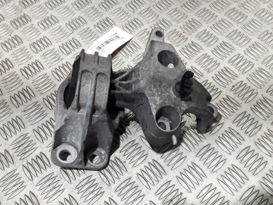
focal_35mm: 28
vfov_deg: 49.7
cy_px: 102
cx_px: 136
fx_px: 221
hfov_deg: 63.4
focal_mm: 3.7
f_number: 1.9
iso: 125
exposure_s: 1/33
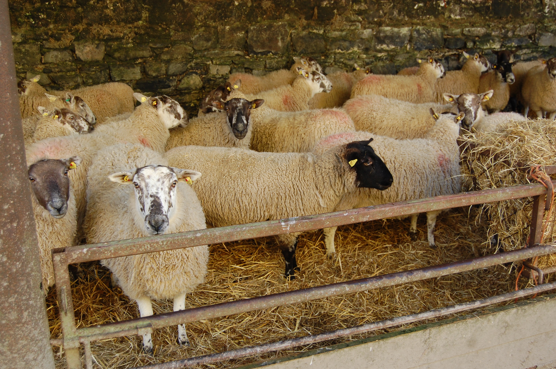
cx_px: 278
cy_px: 184
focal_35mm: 39
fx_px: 602
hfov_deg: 49.6
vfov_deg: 34.1
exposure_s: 1/100
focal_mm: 26
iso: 400
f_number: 5
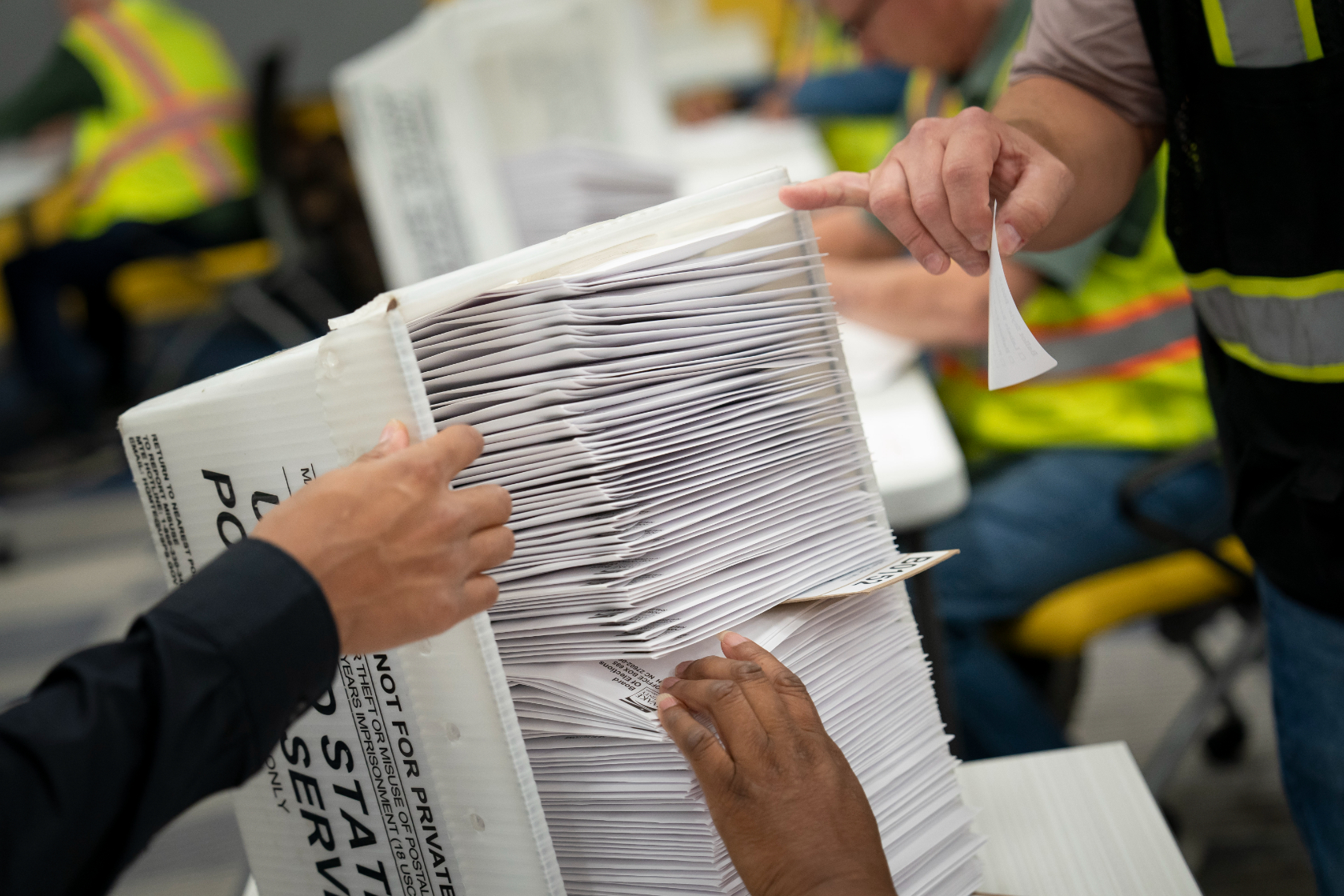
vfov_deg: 19.5
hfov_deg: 28.8
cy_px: 448
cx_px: 672
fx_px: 2613
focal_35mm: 70
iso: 1250
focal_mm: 70
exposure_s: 1/400
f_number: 2.8
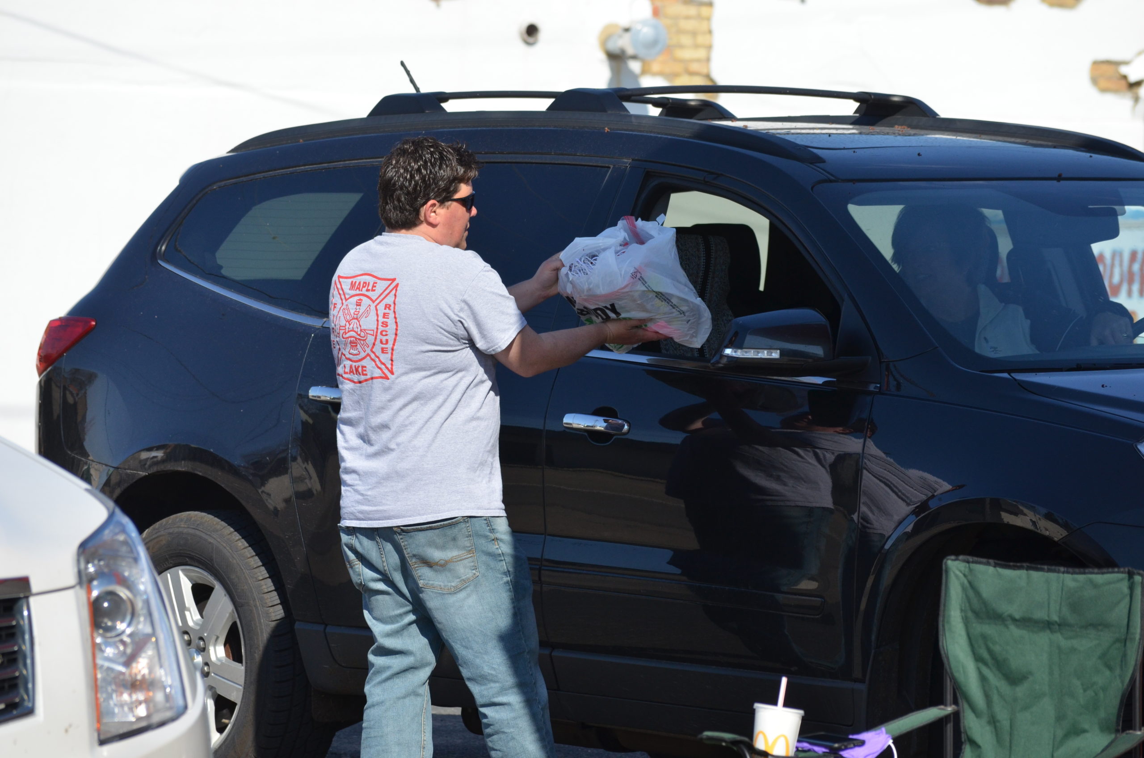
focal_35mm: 218
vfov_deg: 6.3
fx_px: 6898
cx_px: 572
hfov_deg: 9.5
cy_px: 379
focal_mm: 145
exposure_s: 1/1600
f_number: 7.1
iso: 400
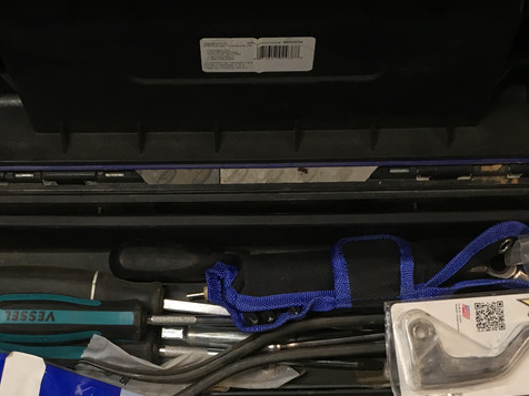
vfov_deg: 21.9
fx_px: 993
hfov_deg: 29.8
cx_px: 251
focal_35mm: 65
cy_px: 385
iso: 64
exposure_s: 1/30
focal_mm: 4.15
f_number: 2.2
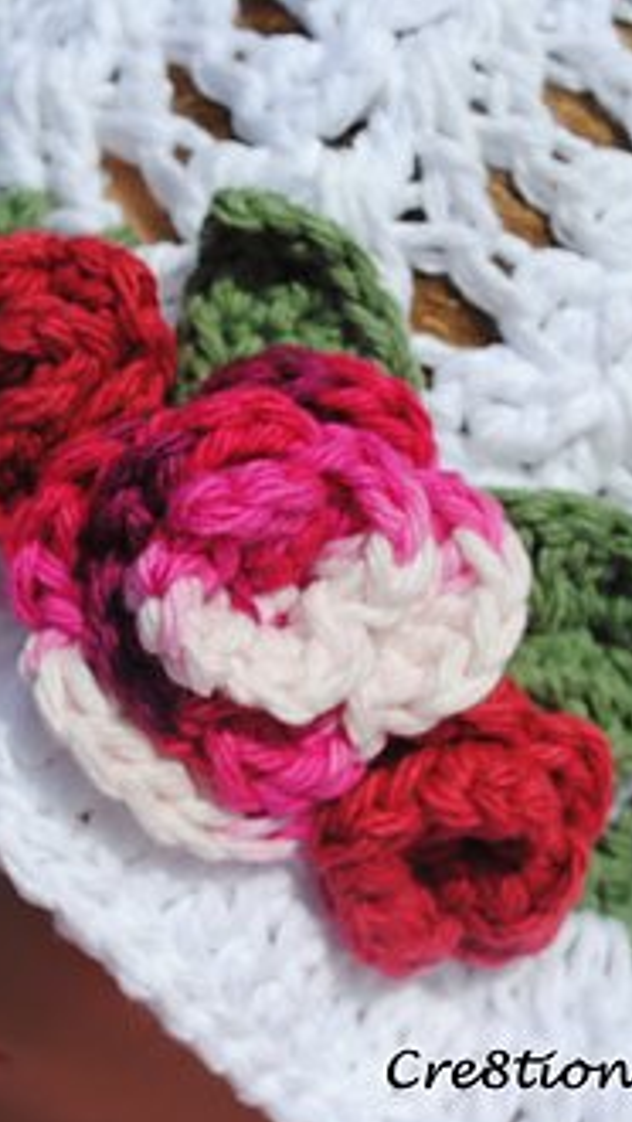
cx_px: 265
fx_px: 1844
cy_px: 566
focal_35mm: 62
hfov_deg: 19.4
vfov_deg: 33.8
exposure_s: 1/320
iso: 100
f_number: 9
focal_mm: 26
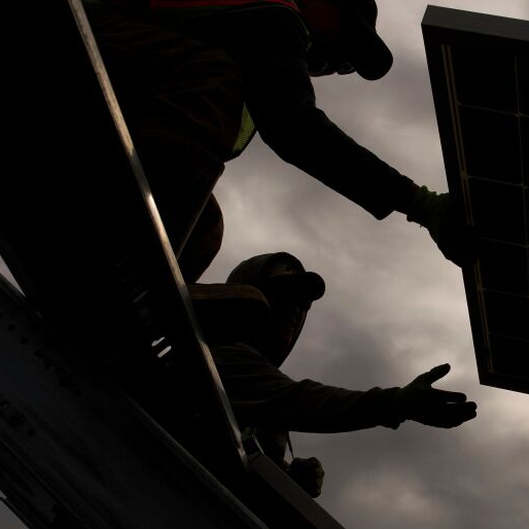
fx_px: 1210
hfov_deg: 23.8
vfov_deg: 24.5
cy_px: 352
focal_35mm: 70
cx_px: 507
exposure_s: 1/4000
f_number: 9
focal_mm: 24
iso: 250
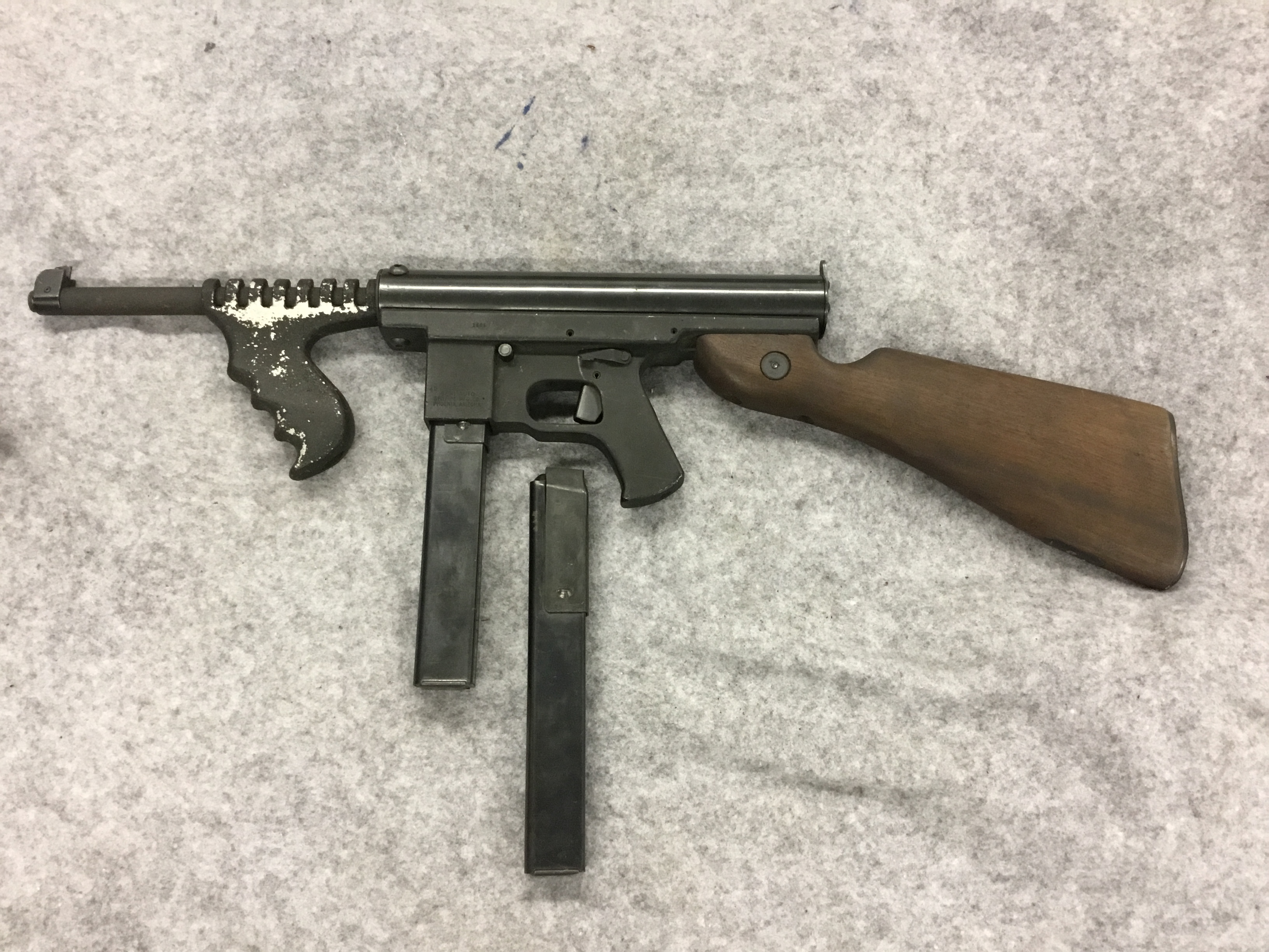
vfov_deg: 45.4
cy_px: 476
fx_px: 1136
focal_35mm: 31
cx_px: 634
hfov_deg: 58.4
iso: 125
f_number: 2.4
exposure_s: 1/30
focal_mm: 3.3
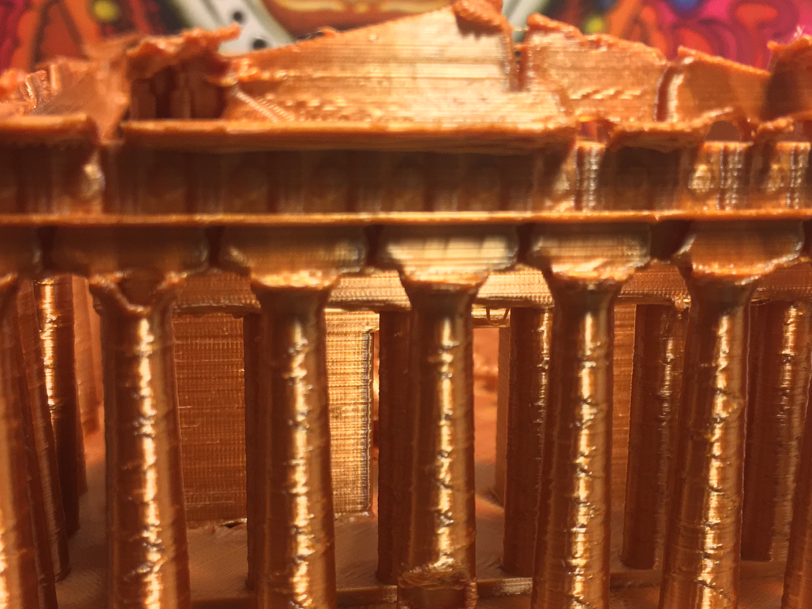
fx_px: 1220
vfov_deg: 27.9
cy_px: 404
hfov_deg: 36.8
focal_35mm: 52
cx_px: 447
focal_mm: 4.15
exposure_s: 1/30
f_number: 2.2
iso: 64
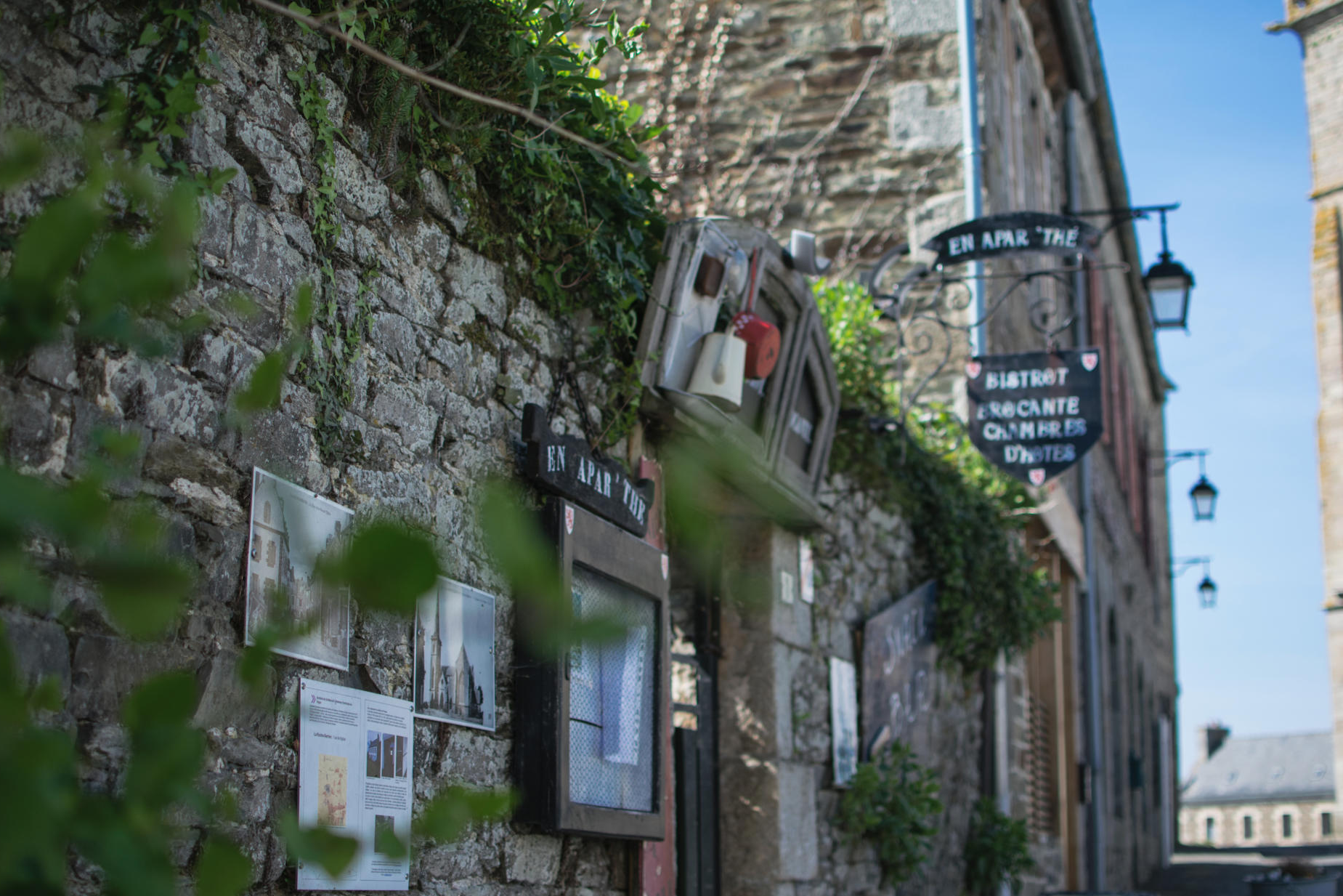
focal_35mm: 55
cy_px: 442
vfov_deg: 24.8
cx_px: 669
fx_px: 2034
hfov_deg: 36.5
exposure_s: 1/2000
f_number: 2.2
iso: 100
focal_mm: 35
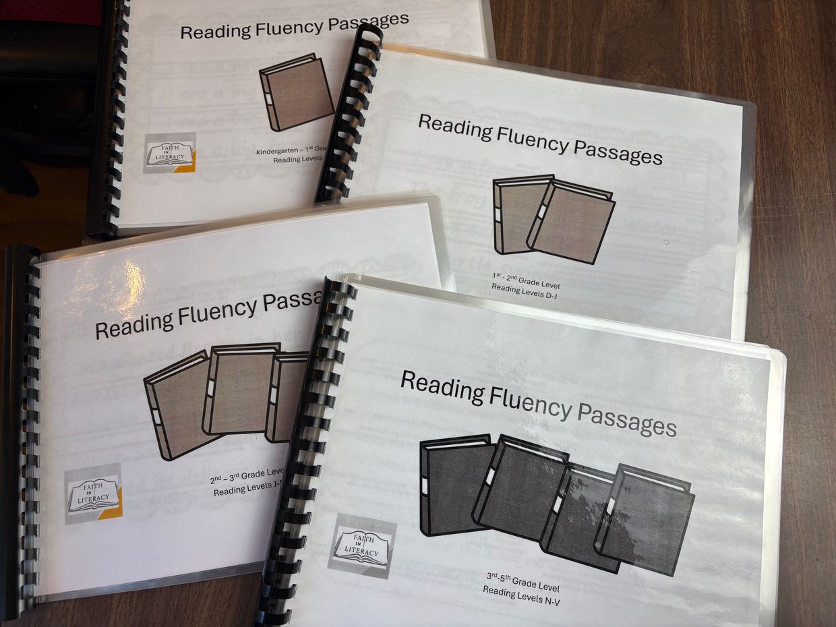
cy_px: 314
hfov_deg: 67.3
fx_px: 628
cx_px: 418
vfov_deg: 53.1
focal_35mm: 26
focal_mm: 5.96
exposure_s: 1/150
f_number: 1.6
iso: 32
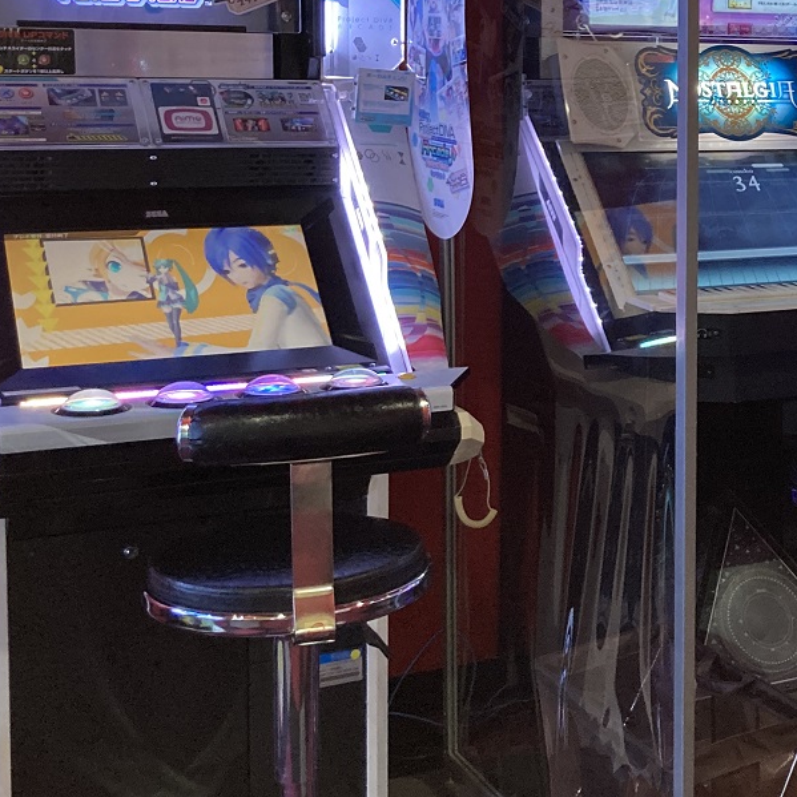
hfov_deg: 26.7
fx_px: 1615
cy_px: 247
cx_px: 736
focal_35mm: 62
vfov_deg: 27.5
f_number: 1.8
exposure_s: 1/40
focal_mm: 3.99
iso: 250
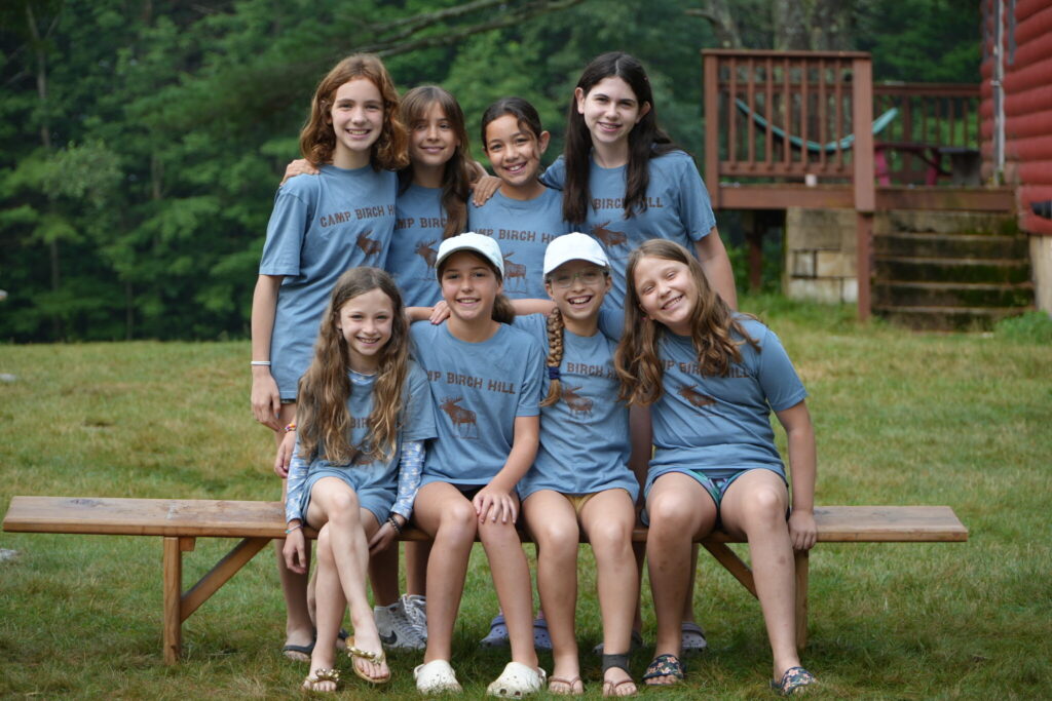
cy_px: 350
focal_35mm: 115
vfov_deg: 11.9
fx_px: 3361
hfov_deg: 17.8
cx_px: 526
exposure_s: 1/200
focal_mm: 77
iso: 100
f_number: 4
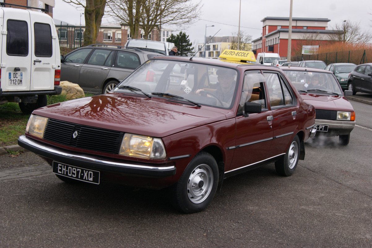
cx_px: 186
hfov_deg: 37.9
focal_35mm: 52
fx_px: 542
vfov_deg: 25.7
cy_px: 124
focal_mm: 35
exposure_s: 1/80
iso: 100
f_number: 9
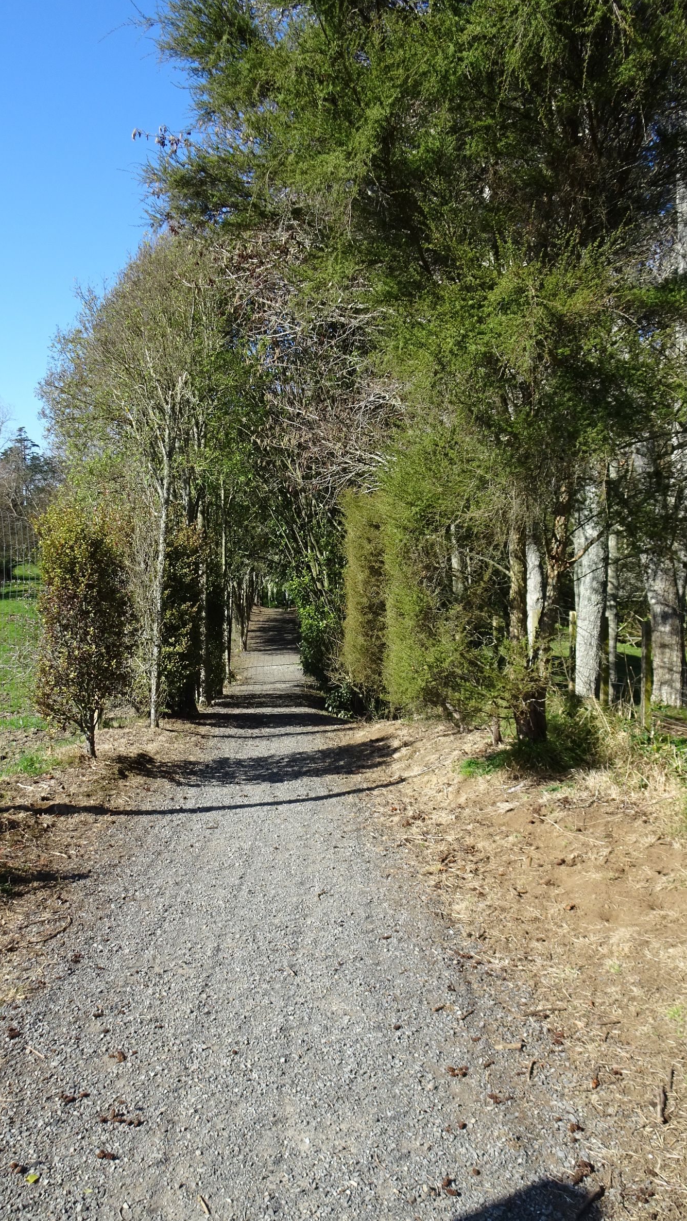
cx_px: 265
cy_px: 600
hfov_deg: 42.6
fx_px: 874
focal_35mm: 27
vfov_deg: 69.9
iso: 80
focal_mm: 4.1
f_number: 3.5
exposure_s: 1/500
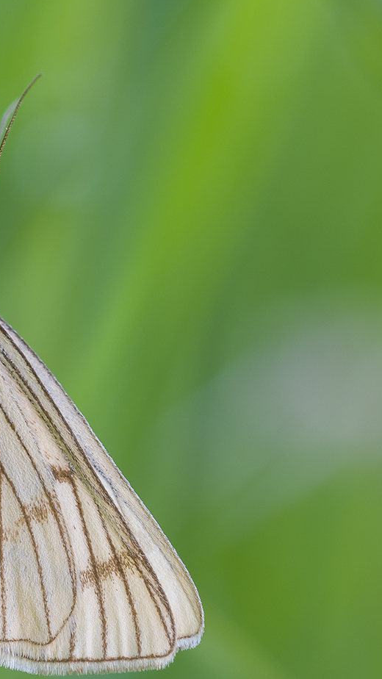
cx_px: 82
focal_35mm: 340
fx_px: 6120
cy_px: 348
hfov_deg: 3.6
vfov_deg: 6.3
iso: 100
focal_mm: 200
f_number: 9
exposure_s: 1/2.5
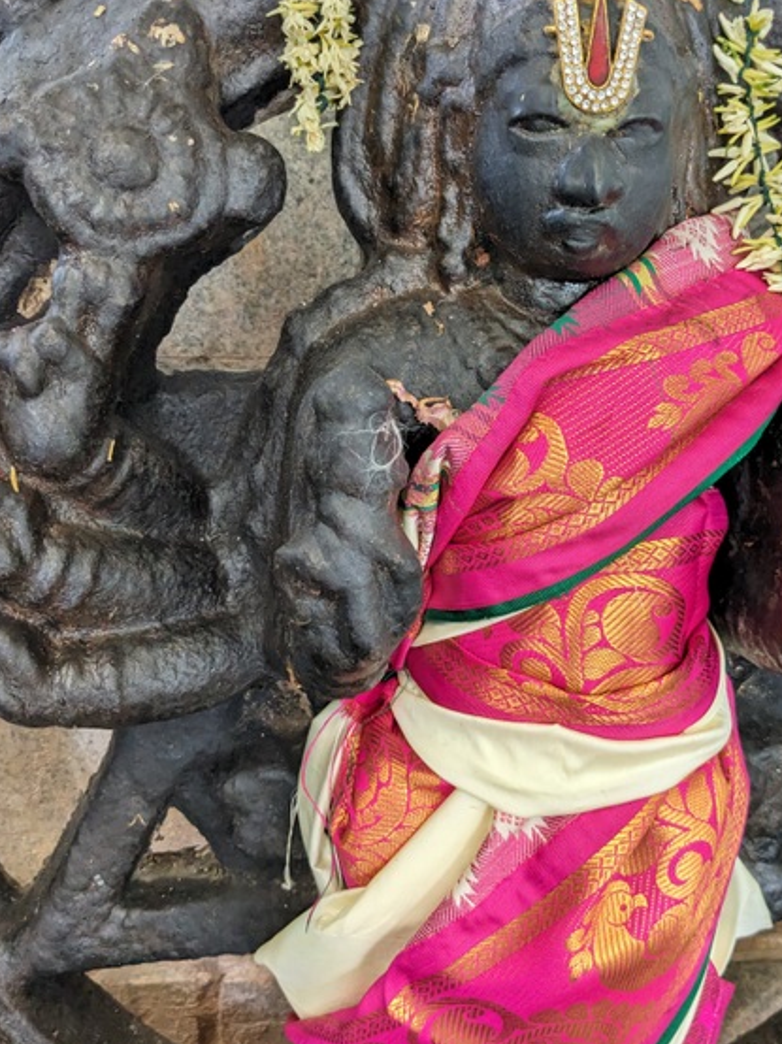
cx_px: 467
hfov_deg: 36.7
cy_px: 499
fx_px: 1176
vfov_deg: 47.9
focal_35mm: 39
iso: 244
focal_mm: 4.38
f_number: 1.73
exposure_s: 1/99.9
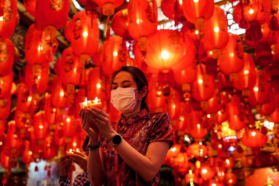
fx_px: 380
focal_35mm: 49
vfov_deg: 27.5
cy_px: 93
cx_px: 140
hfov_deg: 40.3
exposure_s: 1/160
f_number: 2.8
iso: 800
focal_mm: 49
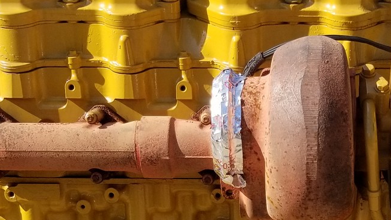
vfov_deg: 13.0
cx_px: 307
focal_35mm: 88
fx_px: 912
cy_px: 338
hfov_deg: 23.9
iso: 50
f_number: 1.7
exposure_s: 1/1816
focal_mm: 4.25
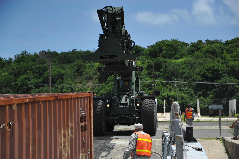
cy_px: 80
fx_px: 597
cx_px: 120
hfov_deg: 22.6
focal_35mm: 90
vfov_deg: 15.2
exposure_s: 1/8000
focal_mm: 90
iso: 1000
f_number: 5.3
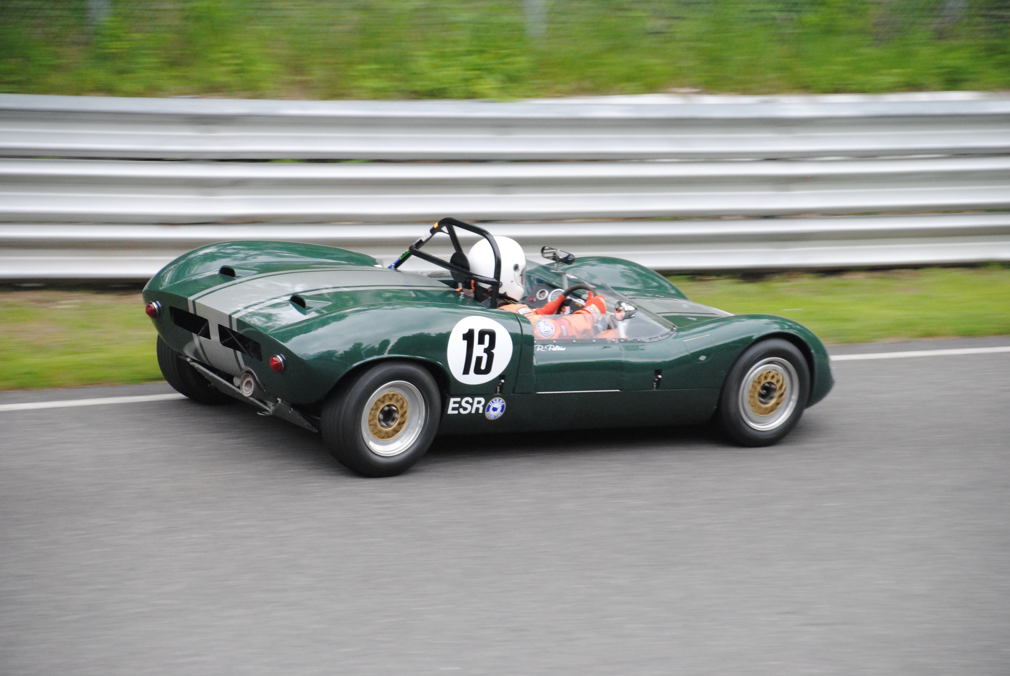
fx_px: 5983
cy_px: 338
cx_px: 502
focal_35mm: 213
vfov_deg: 6.5
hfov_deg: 9.6
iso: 800
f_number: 6
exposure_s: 1/400
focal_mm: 140
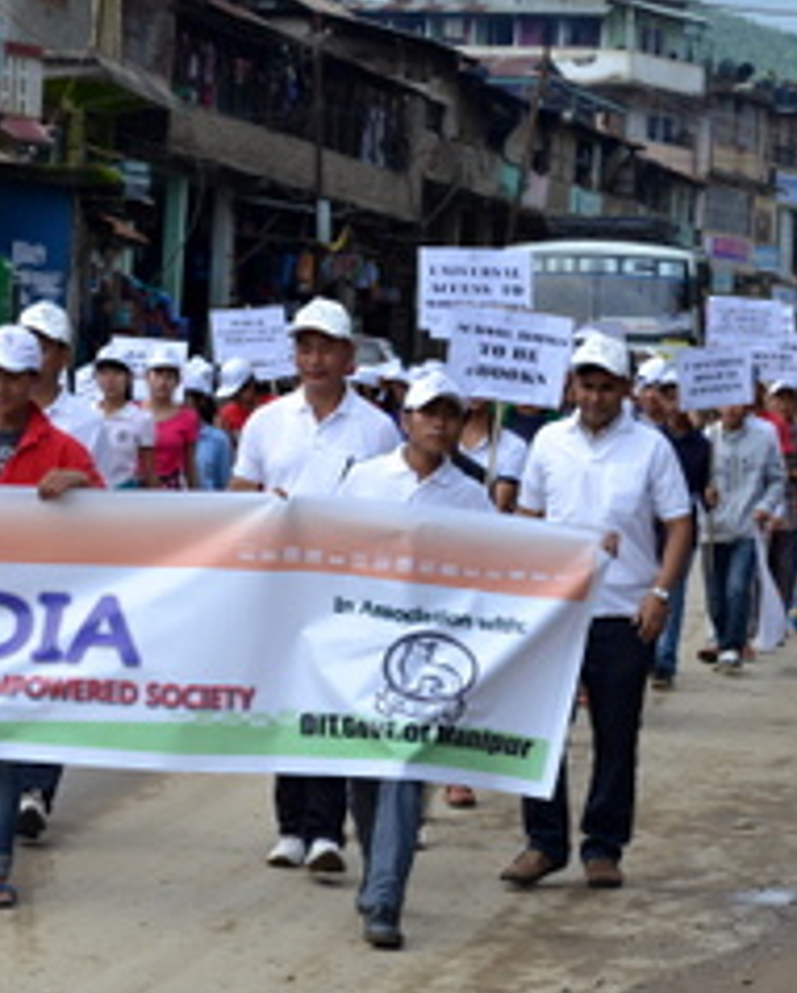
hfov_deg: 9.8
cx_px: -46
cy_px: 630
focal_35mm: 156
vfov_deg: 12.3
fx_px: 4589
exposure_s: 1/200
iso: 100
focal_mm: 55
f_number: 7.1
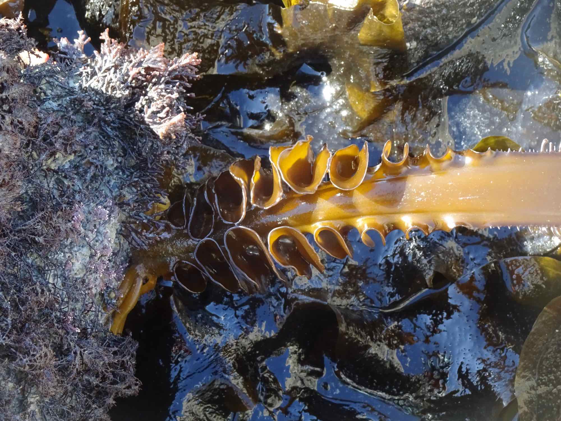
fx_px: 2966
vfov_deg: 8.1
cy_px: 210
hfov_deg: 10.8
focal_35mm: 183
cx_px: 280
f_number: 5.6
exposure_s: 1/125
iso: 800
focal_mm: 31.31
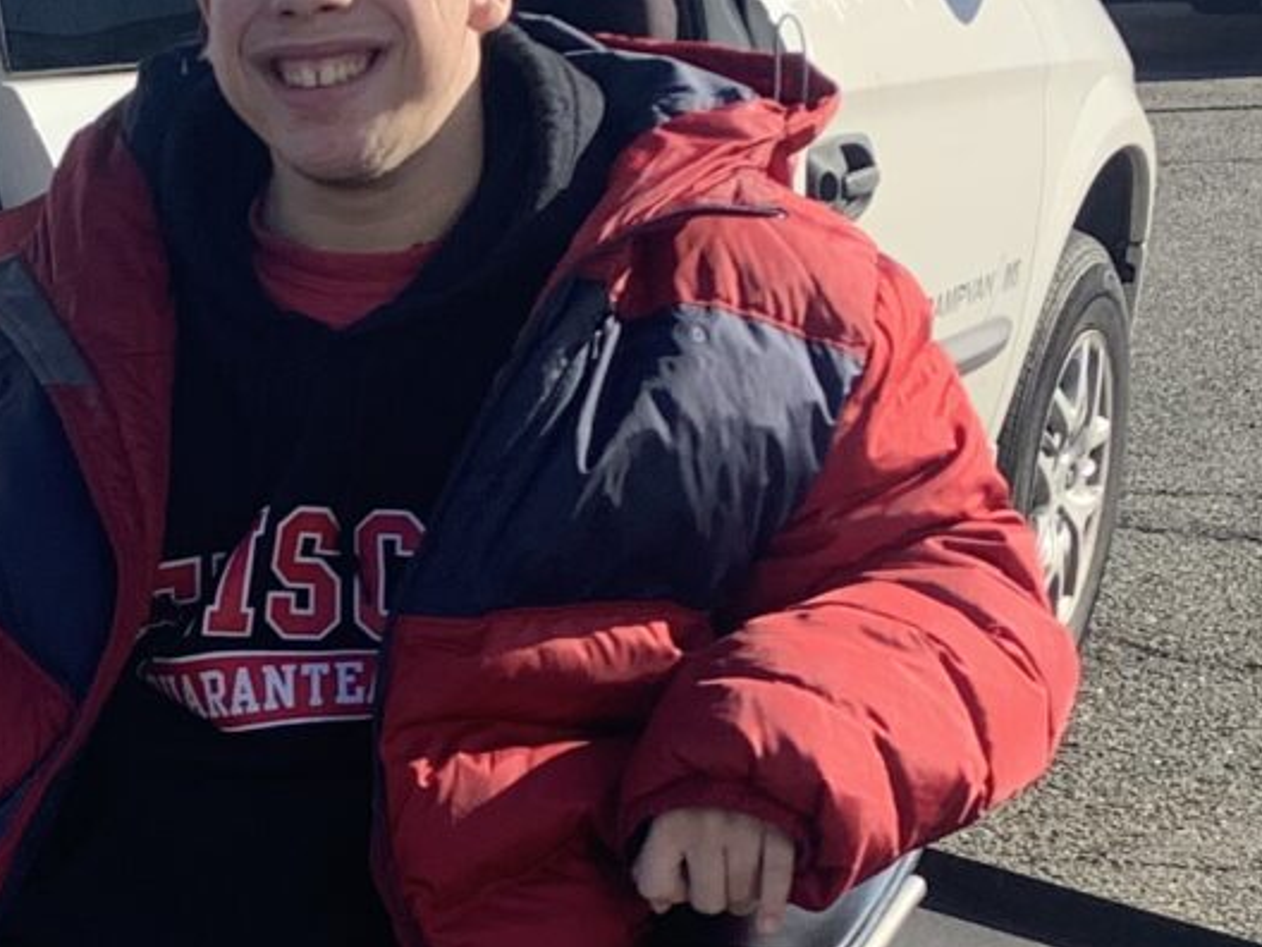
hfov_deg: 15.2
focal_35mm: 126
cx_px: -131
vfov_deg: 11.7
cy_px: 760
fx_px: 4594
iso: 25
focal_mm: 4.25
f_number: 1.8
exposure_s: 1/1176
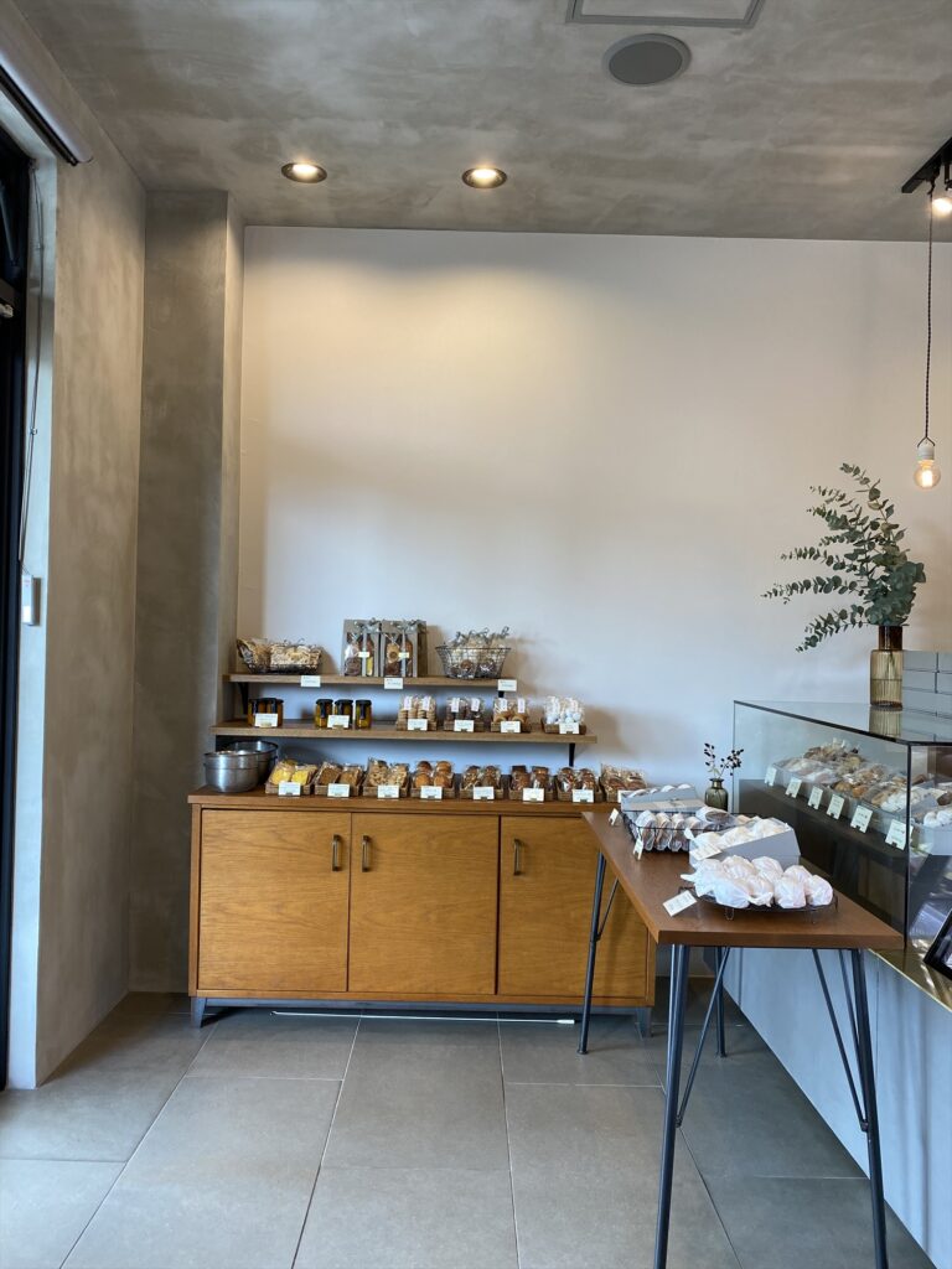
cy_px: 634
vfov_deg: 67.3
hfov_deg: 53.1
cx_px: 476
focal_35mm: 26
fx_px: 953
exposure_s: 1/120
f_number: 1.8
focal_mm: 4.25
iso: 100
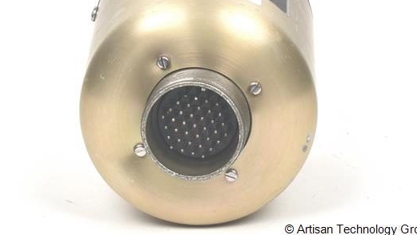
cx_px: 200
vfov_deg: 12.1
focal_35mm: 100
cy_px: 77
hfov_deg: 21.4
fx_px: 1101
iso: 100
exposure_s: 1/200
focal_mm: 55
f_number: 10
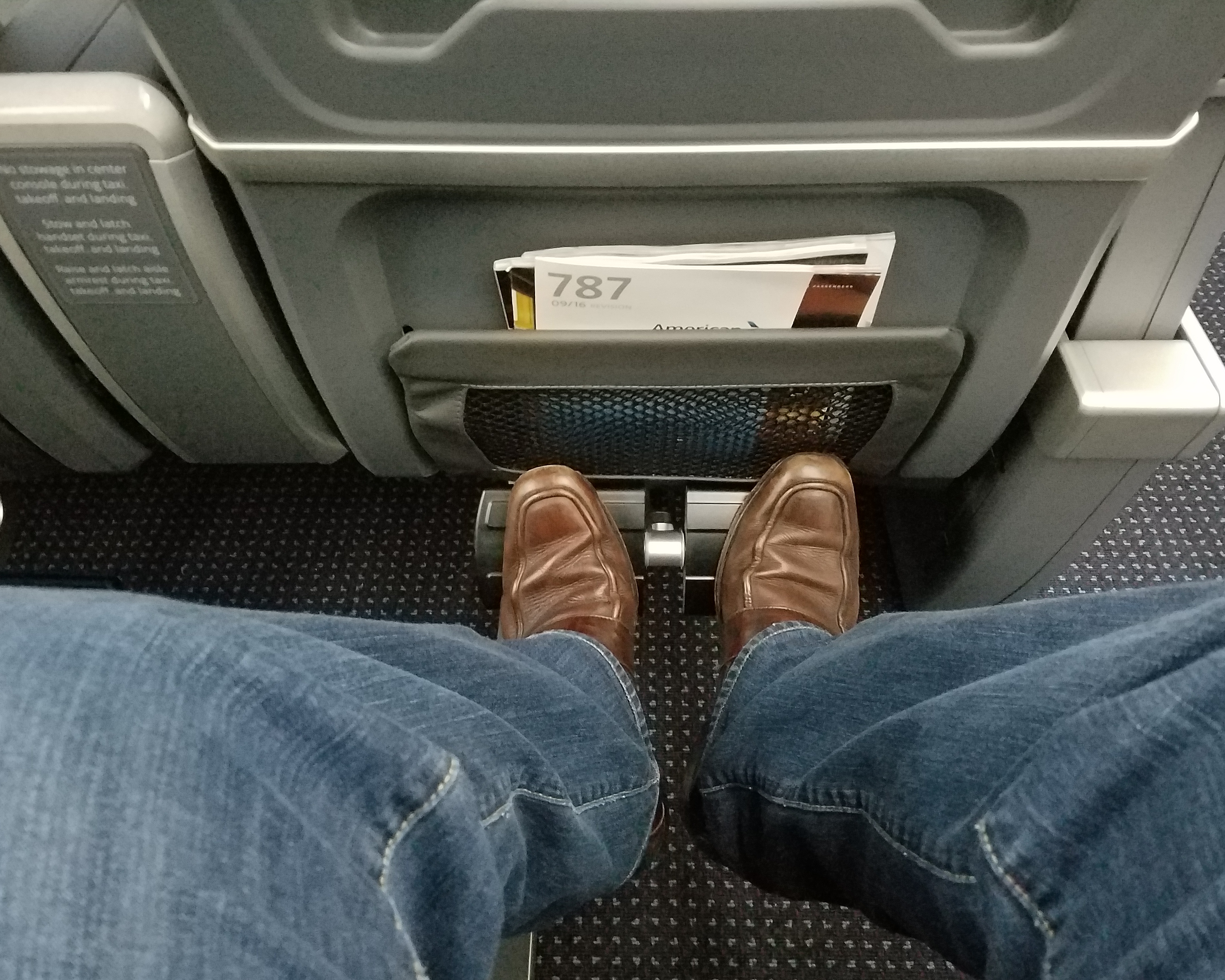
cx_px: 621
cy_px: 501
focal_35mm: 29
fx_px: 1051
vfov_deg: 50.0
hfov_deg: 60.4
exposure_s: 1/10
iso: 1250
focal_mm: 4.25
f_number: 1.7
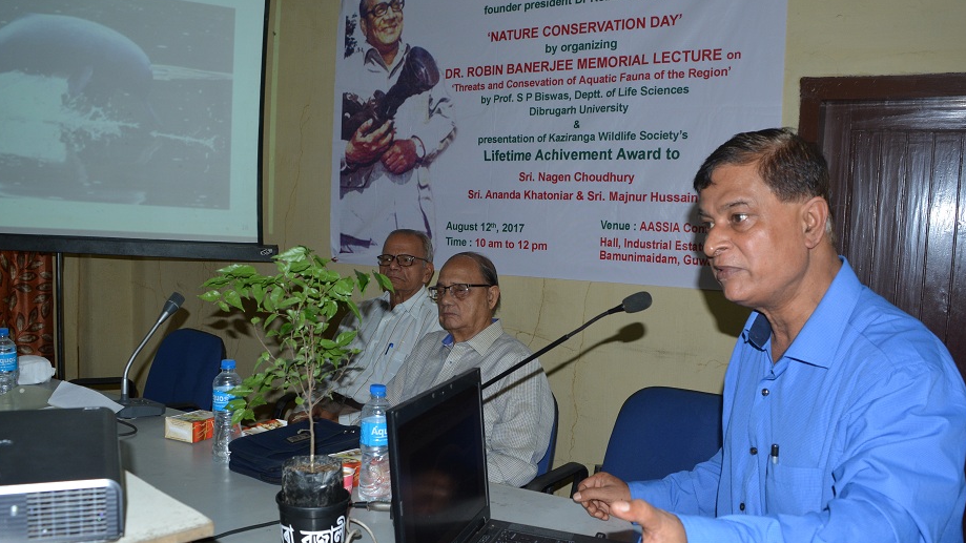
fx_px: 1050
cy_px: 286
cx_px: 494
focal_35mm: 41
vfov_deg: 29.0
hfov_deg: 49.4
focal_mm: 24
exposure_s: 1/160
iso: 500
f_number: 6.3
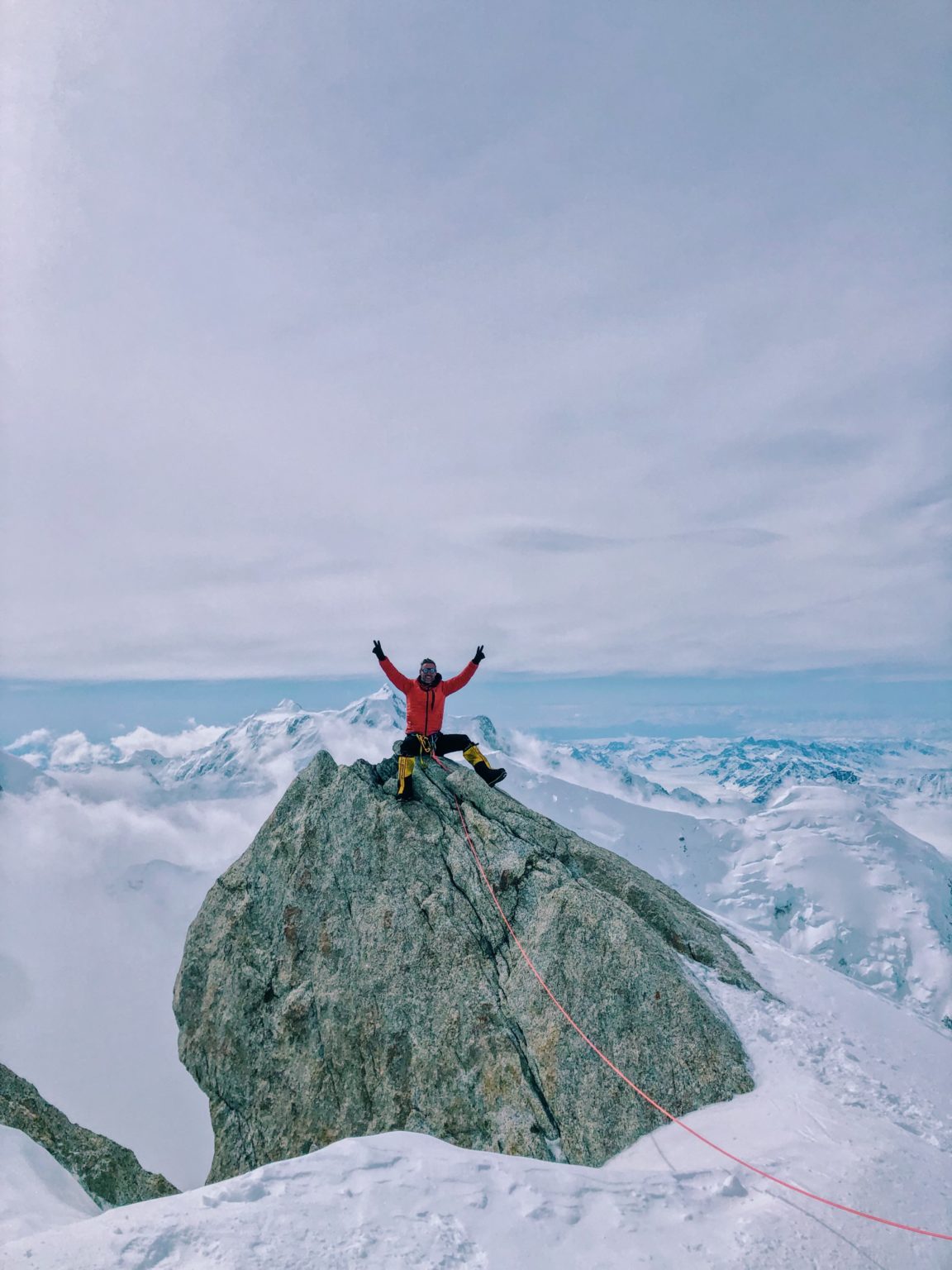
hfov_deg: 49.7
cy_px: 635
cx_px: 476
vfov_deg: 63.4
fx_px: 1027
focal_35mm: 28
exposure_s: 1/12048
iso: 25
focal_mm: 4
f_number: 1.8
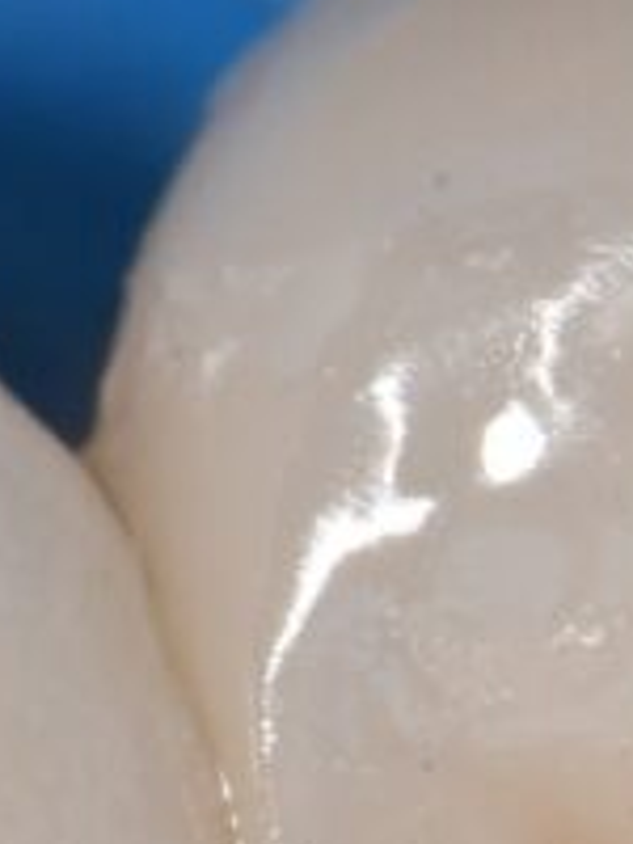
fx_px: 18798
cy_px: 827
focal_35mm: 771
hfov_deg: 1.9
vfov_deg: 2.6
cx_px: 1093
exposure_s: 1/200
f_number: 32
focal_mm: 105
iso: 200
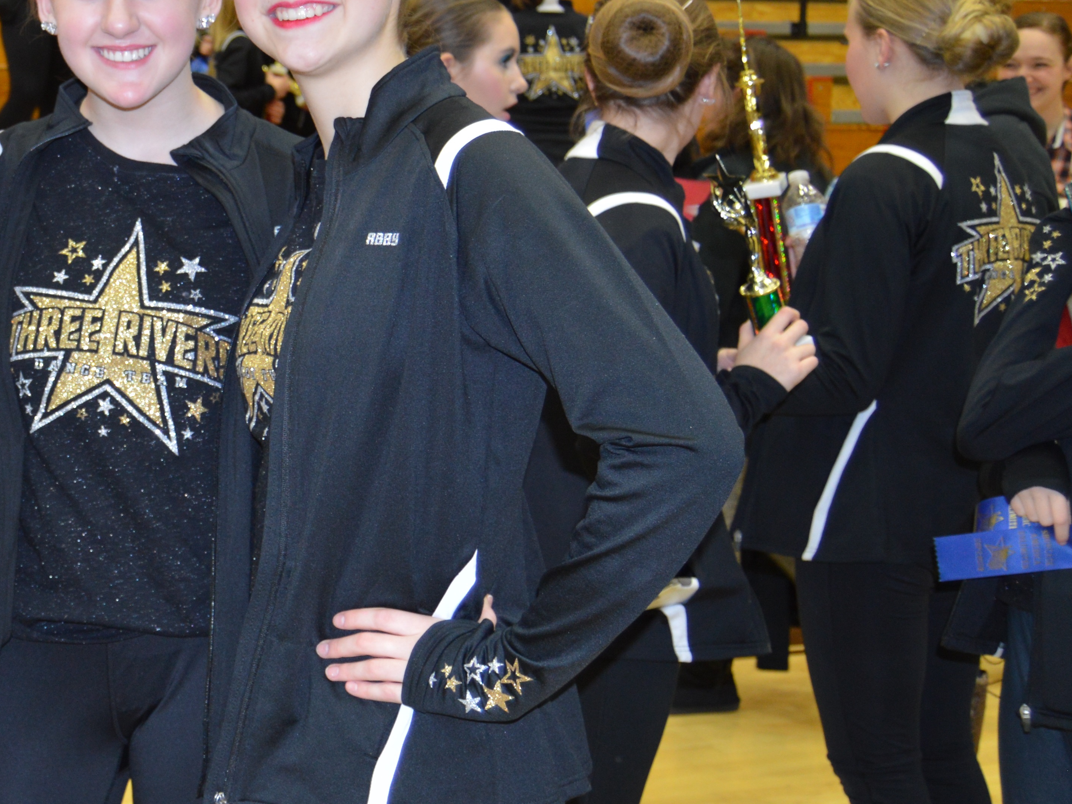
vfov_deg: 24.0
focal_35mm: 61
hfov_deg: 29.3
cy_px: 300
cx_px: -40
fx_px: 1889
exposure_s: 1/60
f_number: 3.5
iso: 400
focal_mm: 20
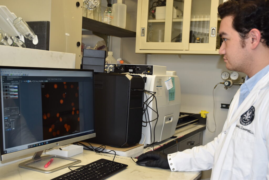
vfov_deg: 29.0
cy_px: 90
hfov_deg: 42.3
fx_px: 347
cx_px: 134
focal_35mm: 46
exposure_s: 1/60
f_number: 5.6
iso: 450
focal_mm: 31
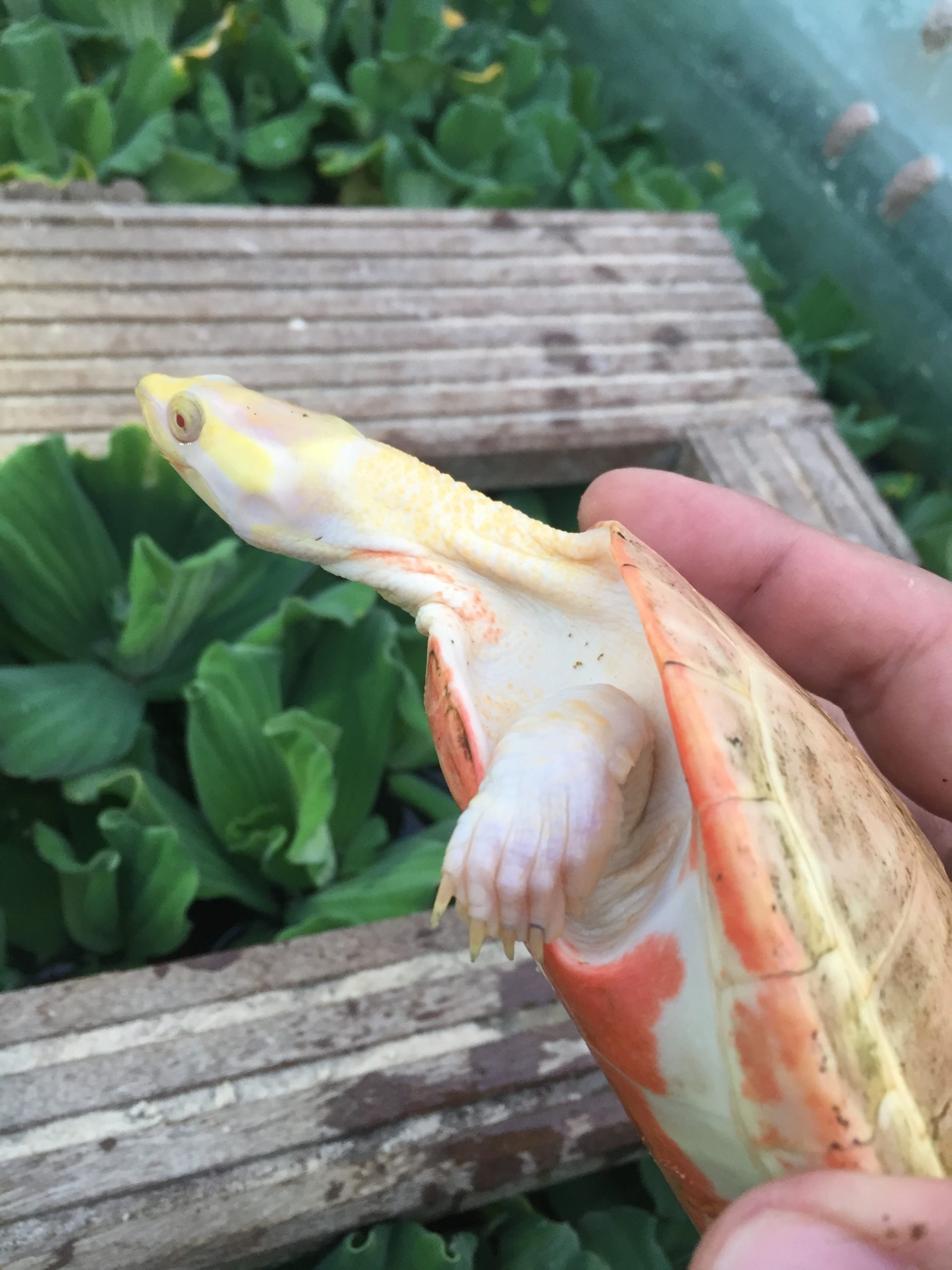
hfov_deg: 48.2
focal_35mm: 29
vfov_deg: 61.7
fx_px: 1063
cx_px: 476
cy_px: 635
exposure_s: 1/33
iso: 50
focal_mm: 4.15
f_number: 2.2
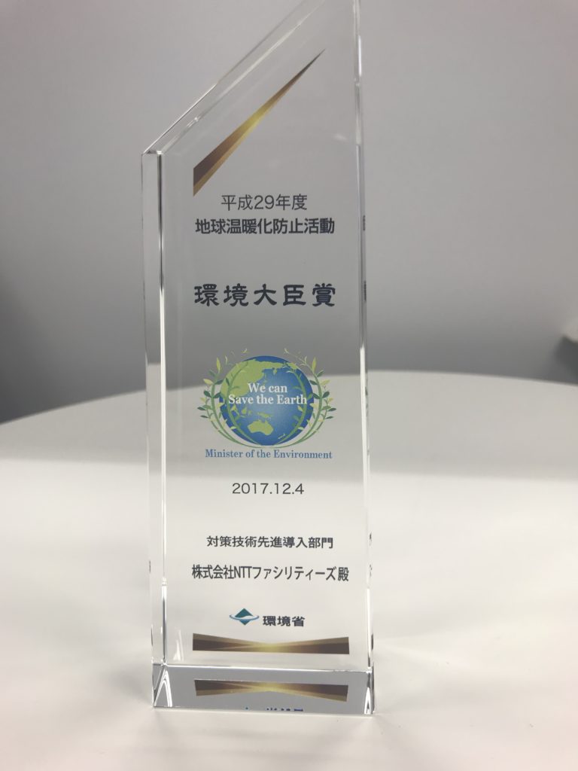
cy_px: 386
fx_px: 623
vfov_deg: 63.4
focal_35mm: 28
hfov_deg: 49.7
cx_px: 289
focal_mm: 3.99
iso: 25
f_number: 1.8
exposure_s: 1/50
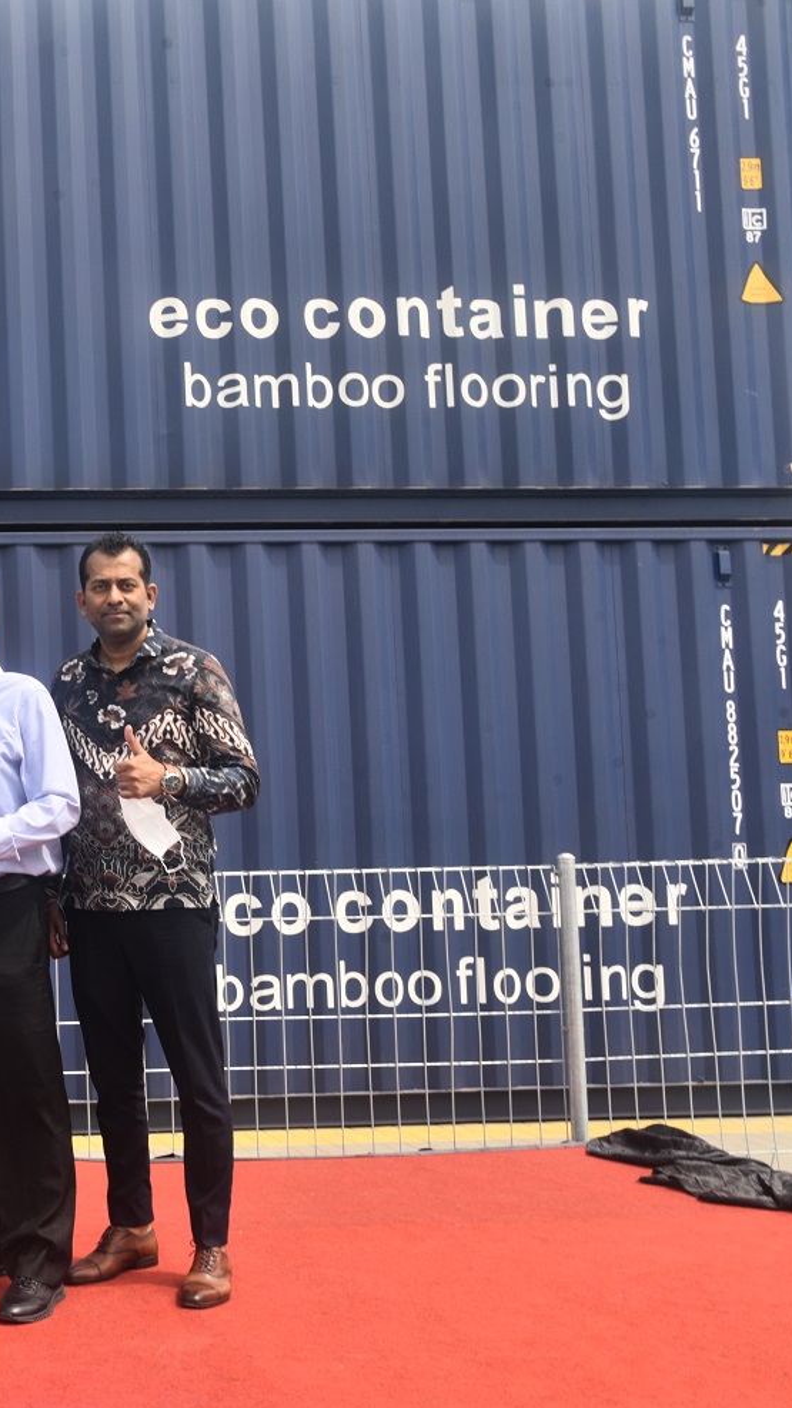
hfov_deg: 24.2
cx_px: -244
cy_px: 711
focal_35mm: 43
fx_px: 1606
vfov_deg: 47.4
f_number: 13
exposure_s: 1/80
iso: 100
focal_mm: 27
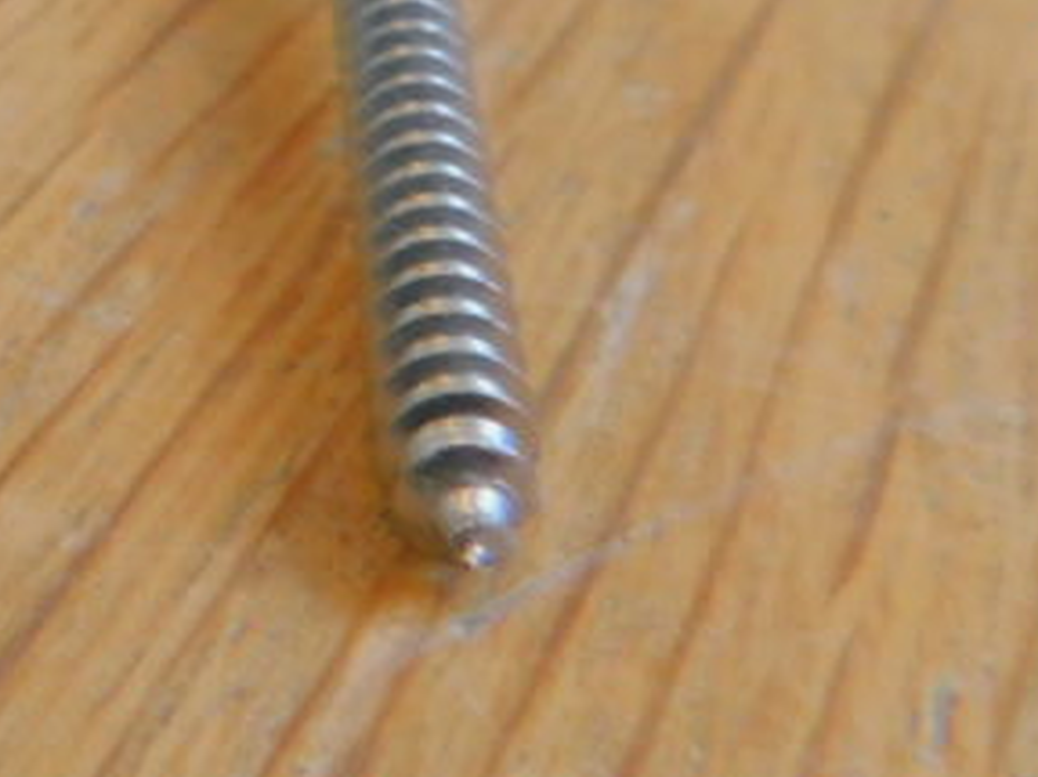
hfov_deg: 19.7
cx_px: -651
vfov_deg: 17.2
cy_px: -152
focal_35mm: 82
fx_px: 2458
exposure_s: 1/30
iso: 160
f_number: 3
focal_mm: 4
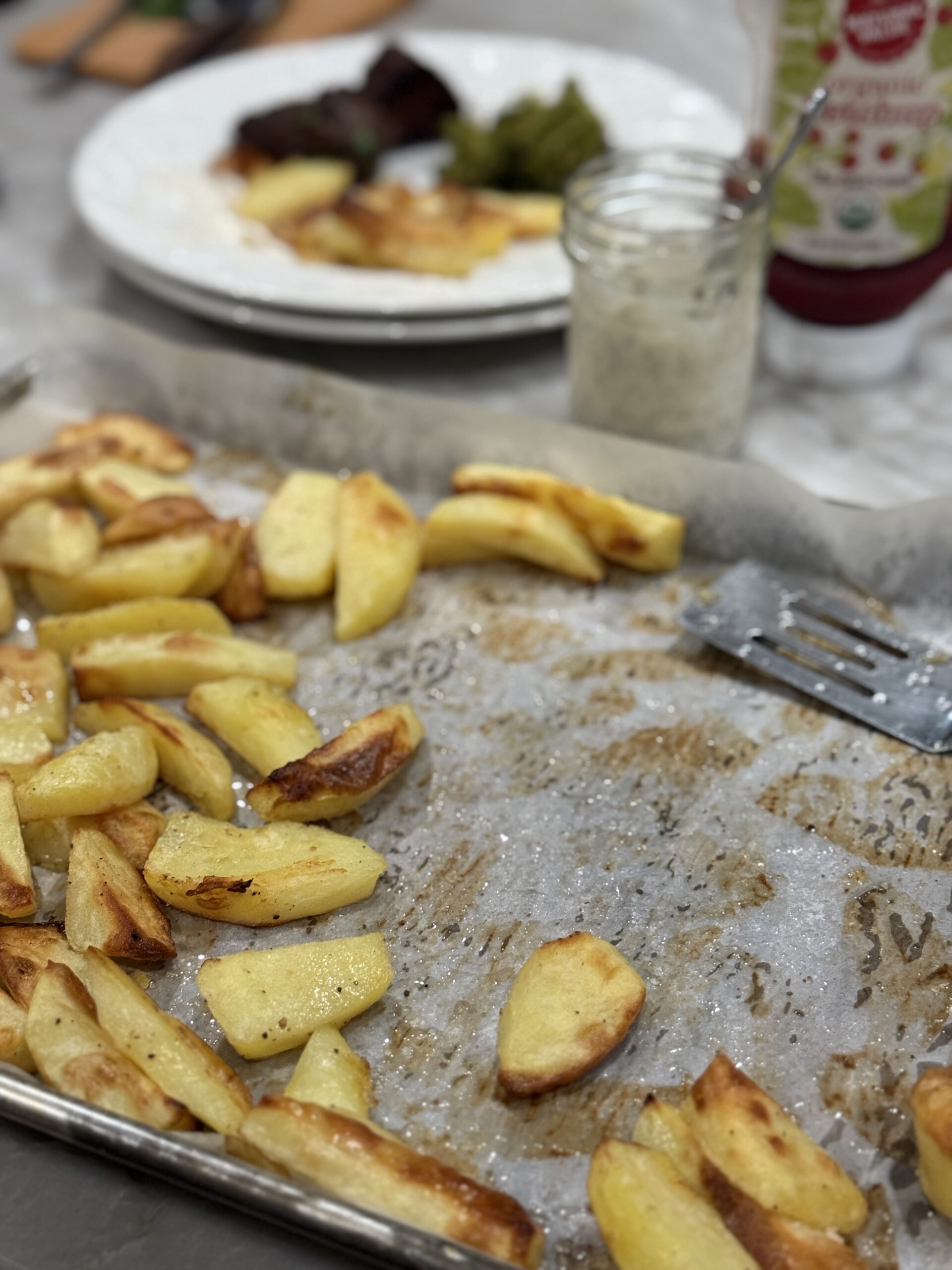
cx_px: 476
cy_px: 635
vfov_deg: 39.7
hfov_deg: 30.3
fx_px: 1760
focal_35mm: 48
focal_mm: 6.76
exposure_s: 1/60
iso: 250
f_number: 1.78
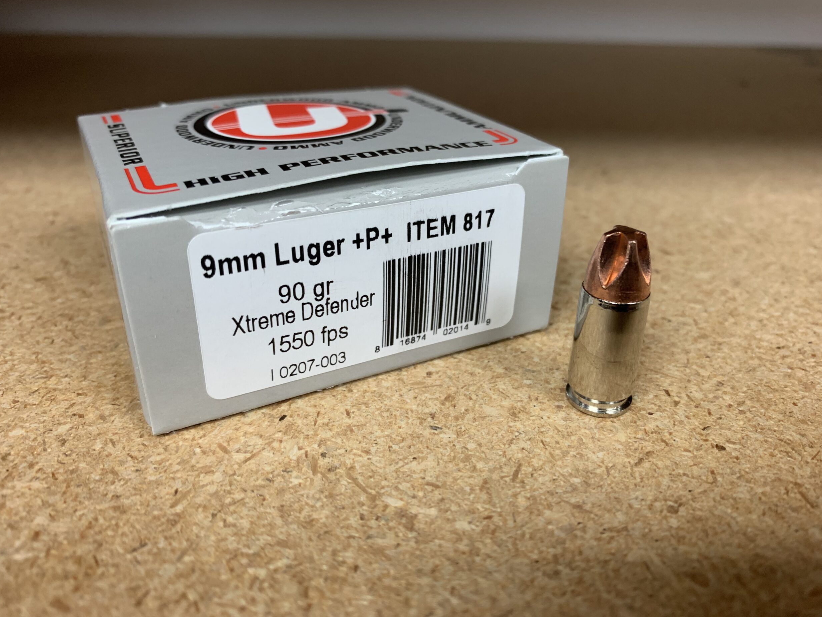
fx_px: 641
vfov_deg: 51.3
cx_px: 424
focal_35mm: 27
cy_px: 297
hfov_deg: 65.3
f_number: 1.8
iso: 100
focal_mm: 4.25
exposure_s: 1/63
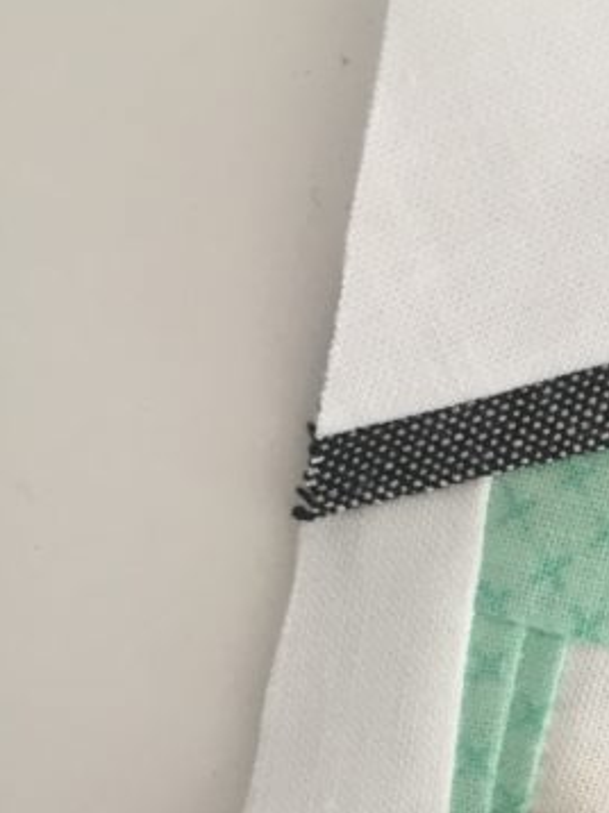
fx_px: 1949
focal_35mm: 83
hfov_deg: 16.4
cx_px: 870
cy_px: 743
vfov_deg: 22.9
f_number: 2.2
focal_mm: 4.15
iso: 80
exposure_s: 1/30
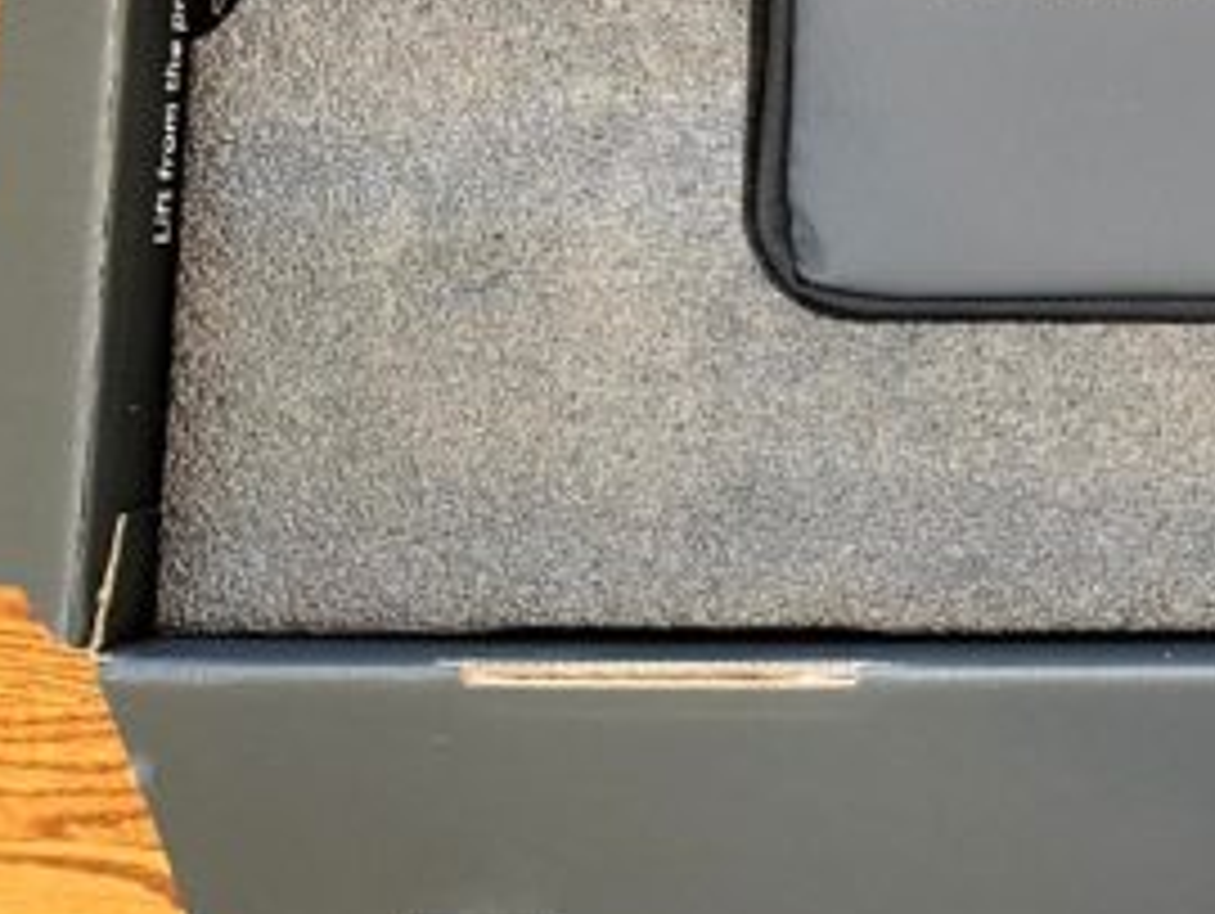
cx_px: 1377
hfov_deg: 26.4
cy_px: -77
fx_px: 2354
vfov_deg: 21.0
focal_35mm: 67
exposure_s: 1/60
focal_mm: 4.25
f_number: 1.8
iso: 160
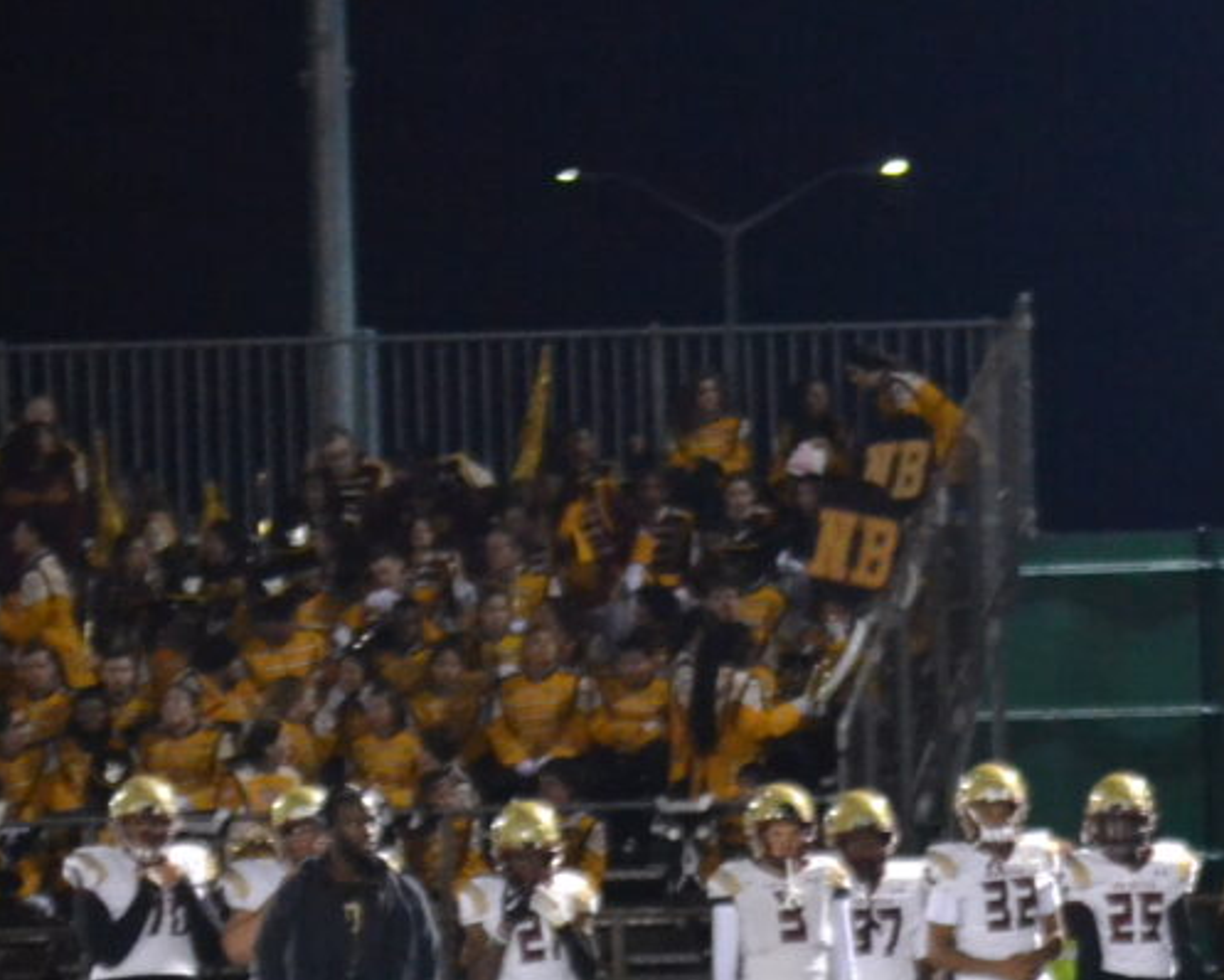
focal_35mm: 374
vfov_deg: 4.1
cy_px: 842
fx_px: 13554
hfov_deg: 5.1
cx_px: 1803
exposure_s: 1/100
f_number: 4.2
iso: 3200
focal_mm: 86
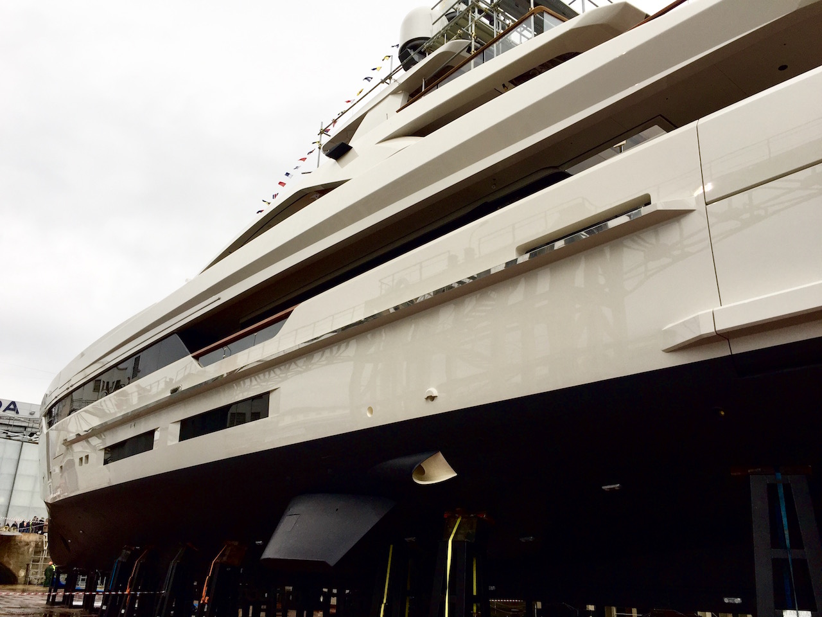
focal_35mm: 29
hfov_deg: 61.7
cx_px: 411
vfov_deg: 48.2
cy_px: 308
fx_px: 689
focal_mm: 4.15
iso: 32
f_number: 2.2
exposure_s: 1/149
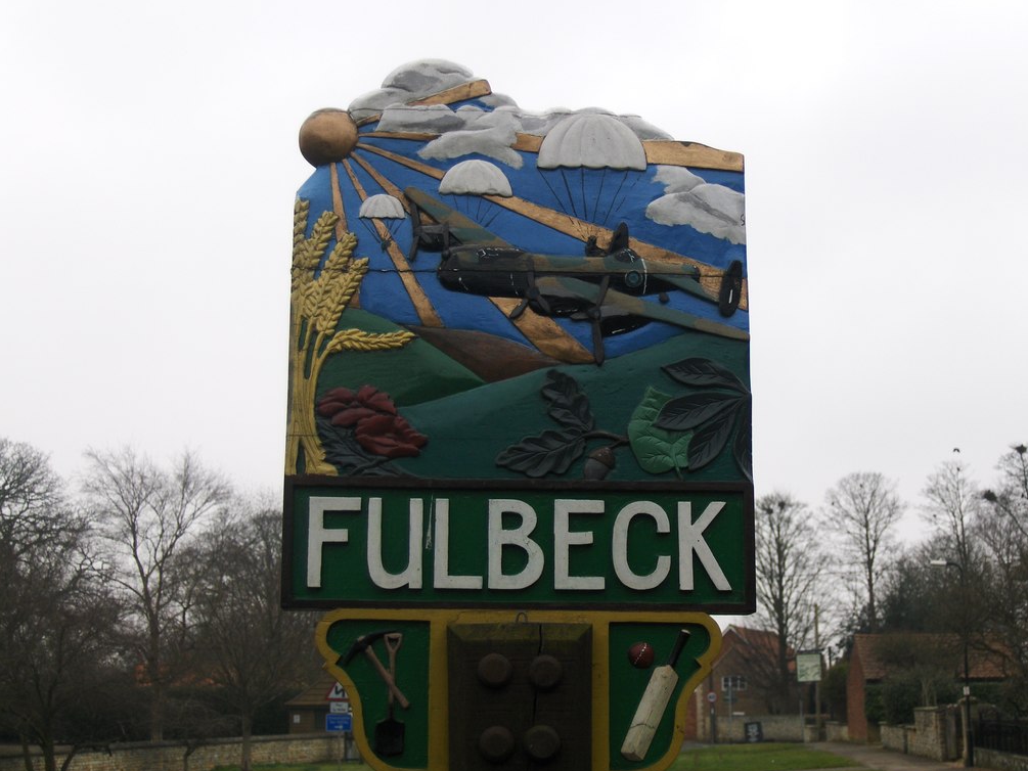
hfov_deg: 36.2
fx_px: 1574
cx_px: 523
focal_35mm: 53
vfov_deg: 27.5
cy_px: 392
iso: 100
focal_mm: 11.2
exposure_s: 1/331
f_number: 4
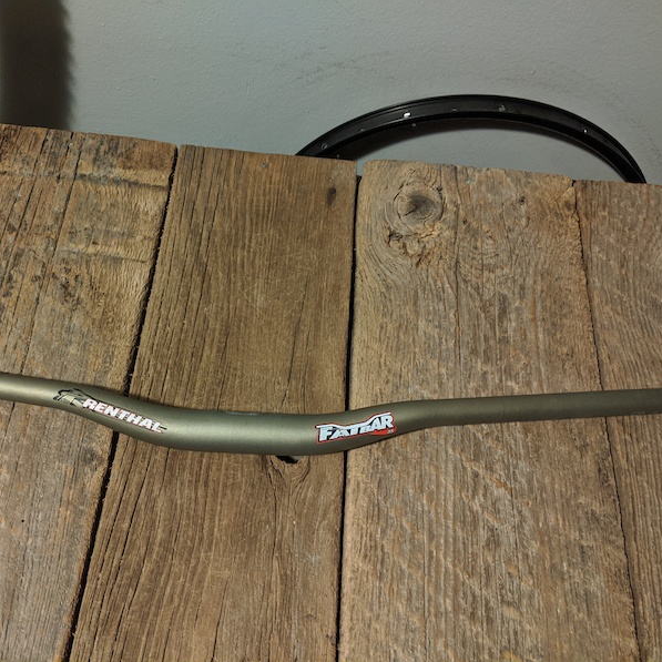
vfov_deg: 51.1
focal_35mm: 32
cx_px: 247
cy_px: 332
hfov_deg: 50.6
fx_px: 692
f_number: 1.8
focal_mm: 4.44
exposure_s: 1/24
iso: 744
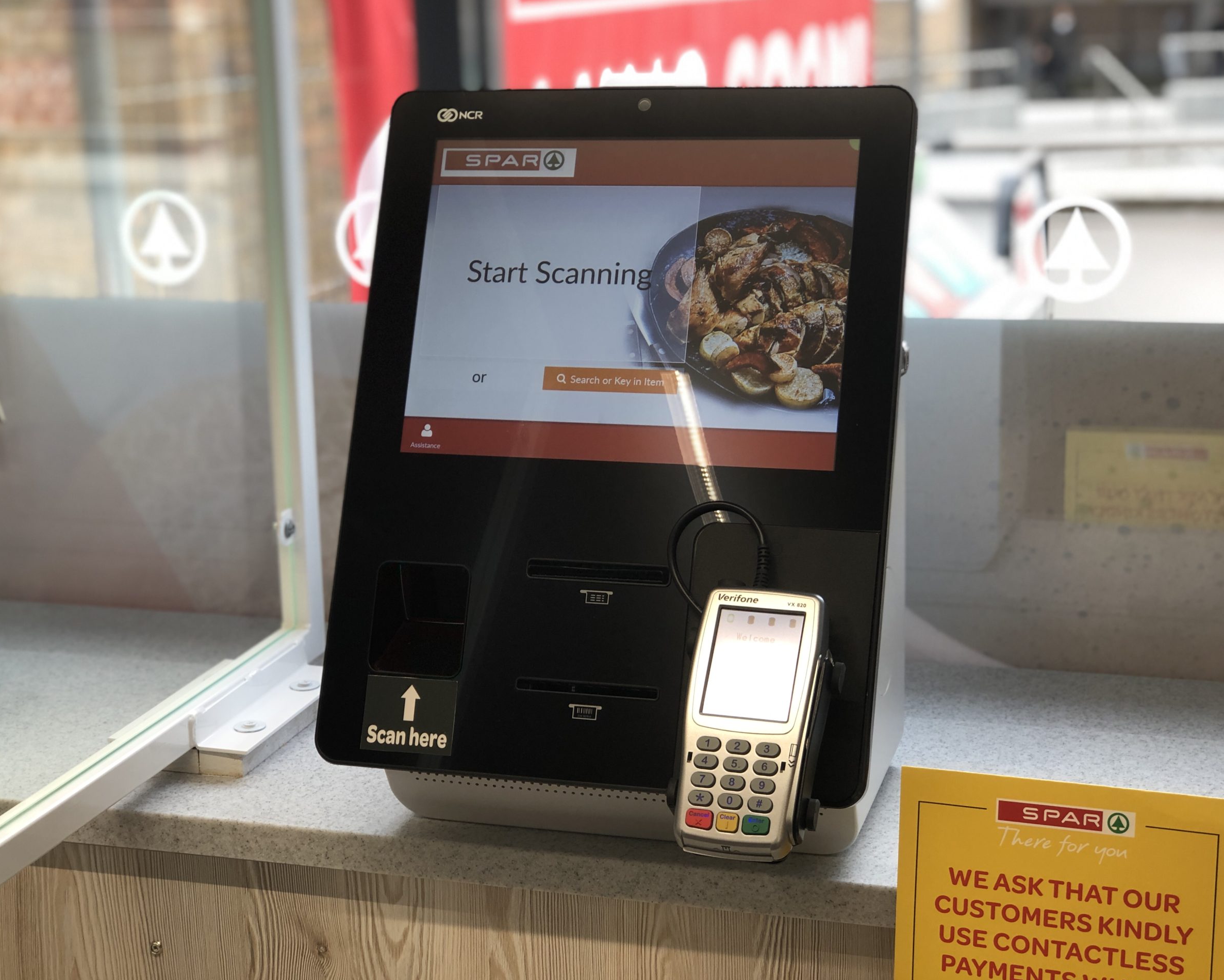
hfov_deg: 31.5
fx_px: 2173
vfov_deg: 25.4
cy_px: 486
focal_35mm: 60
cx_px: 609
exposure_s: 1/33
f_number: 2.8
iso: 25
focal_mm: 6.6
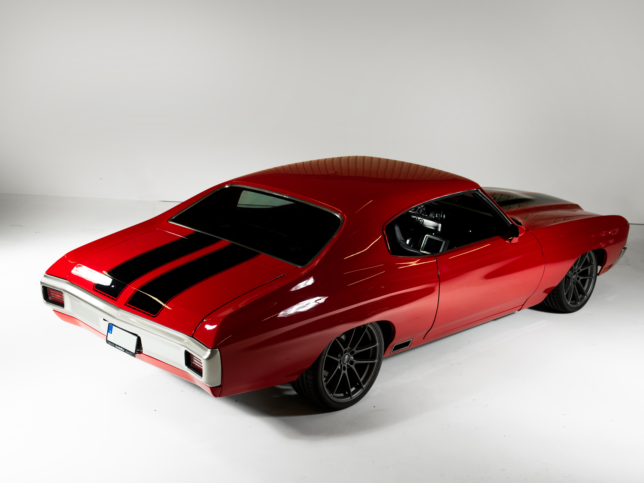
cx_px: 338
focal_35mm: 52
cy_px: 241
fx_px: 967
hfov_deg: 36.8
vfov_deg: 28.0
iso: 400
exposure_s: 1/160
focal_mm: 48
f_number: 4.5
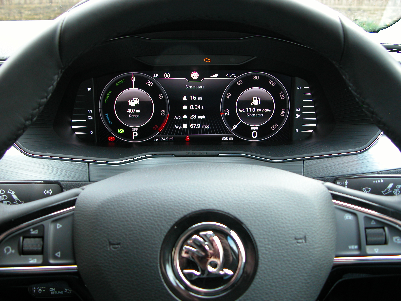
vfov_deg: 41.8
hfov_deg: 54.0
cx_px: 200
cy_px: 150
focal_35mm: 34
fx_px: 394
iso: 100
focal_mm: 8.9
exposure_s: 1/32.6
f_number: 2.8
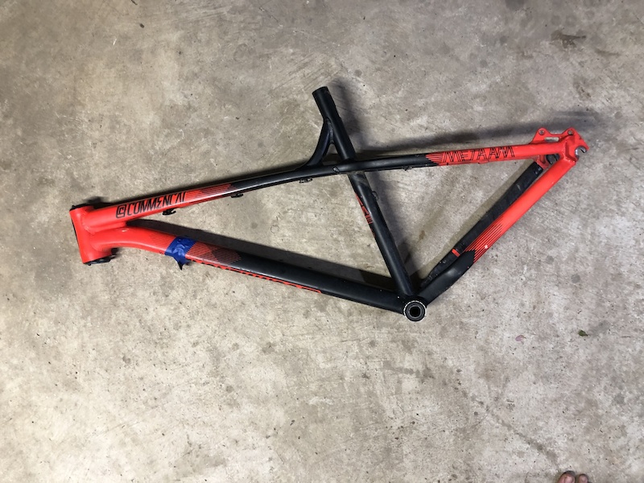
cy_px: 242
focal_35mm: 28
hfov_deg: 63.4
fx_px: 521
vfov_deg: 49.7
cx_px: 322
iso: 40
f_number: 1.8
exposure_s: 1/15
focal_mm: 4
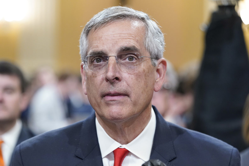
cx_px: 124
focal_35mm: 113
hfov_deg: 18.1
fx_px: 782
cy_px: 83
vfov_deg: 12.1
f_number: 3.5
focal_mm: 113
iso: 3200
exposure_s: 1/250
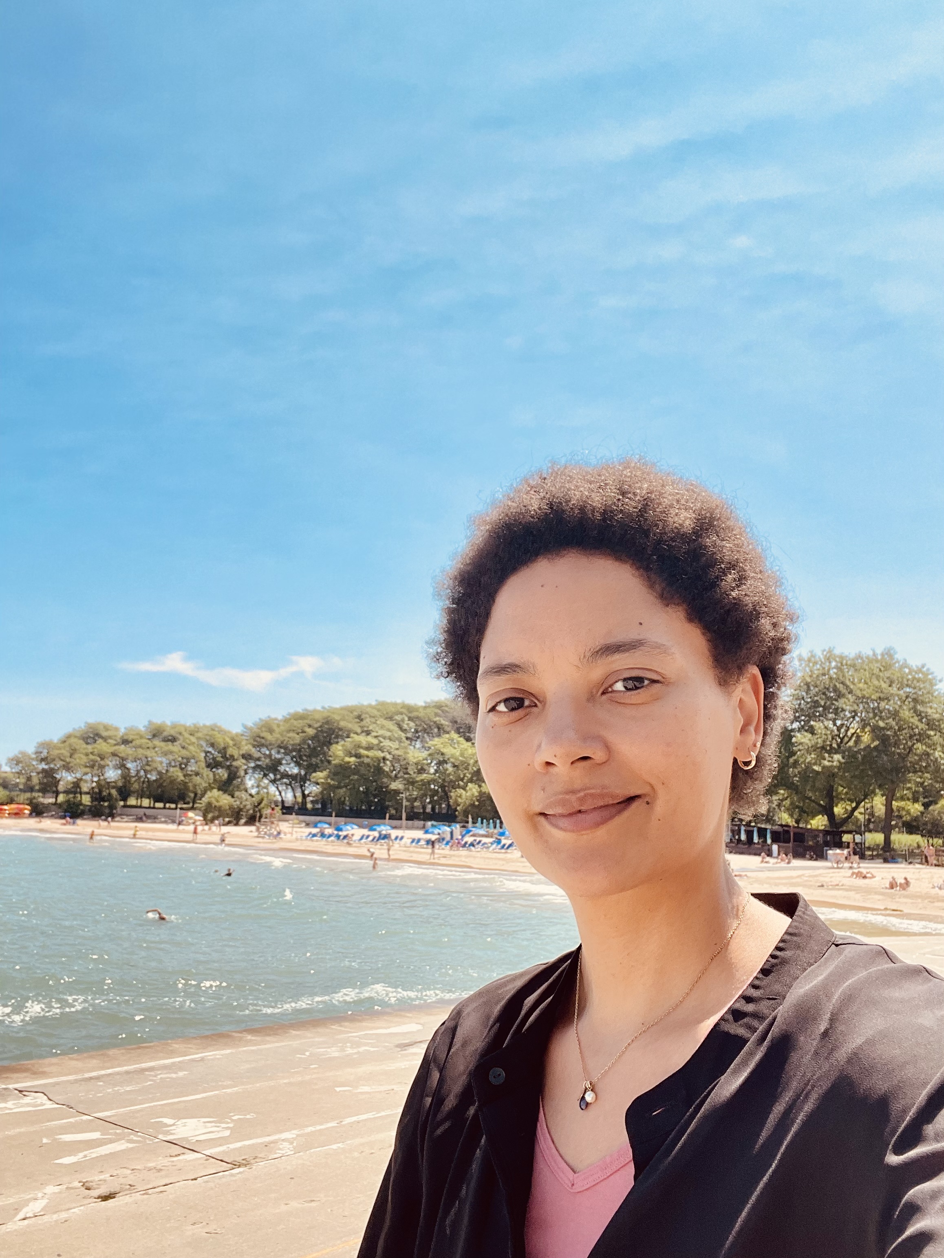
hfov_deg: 46.8
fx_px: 1091
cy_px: 629
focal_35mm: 30
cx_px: 472
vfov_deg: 60.0
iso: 25
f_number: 2.2
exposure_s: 1/931
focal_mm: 2.71
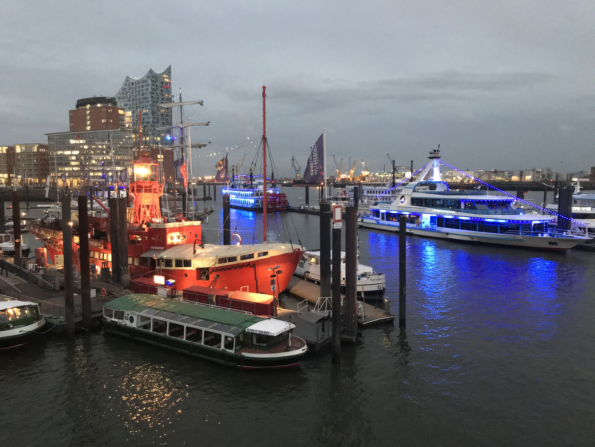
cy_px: 224
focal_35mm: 28
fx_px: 481
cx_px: 298
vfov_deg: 49.7
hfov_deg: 63.4
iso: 320
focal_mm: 3.99
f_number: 1.8
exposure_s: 1/17
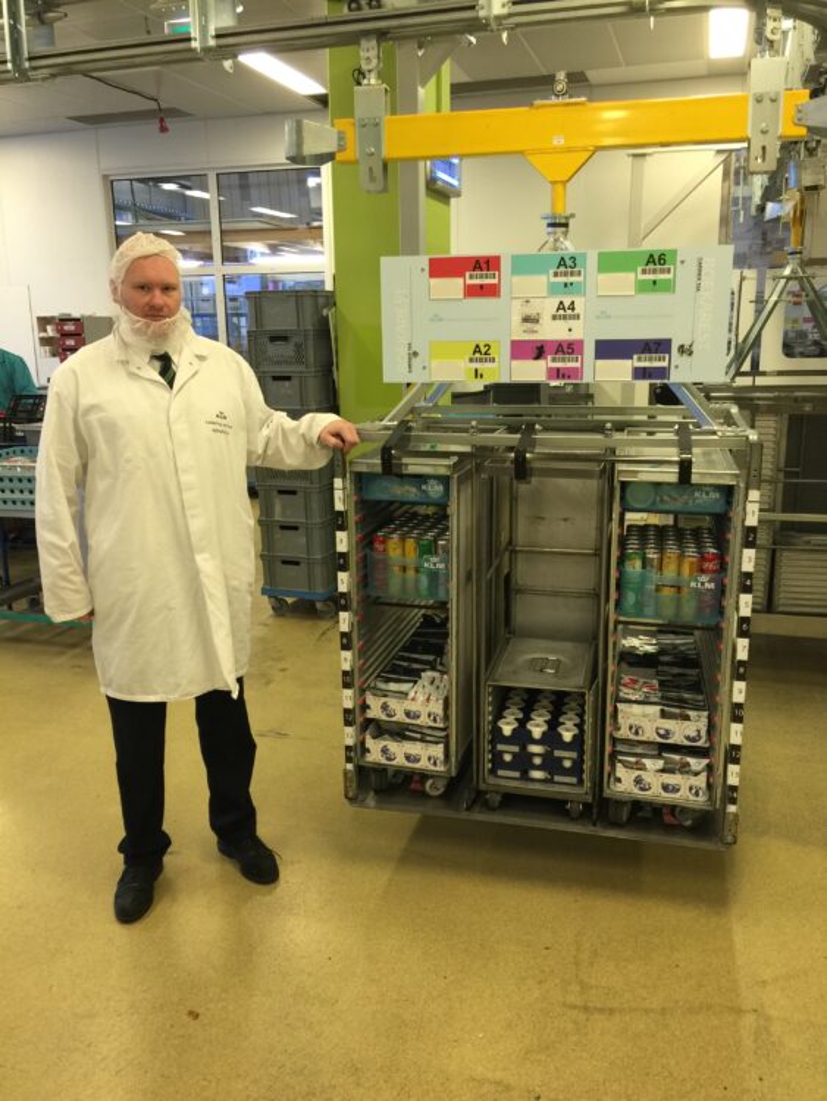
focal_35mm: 29
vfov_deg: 61.6
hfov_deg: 48.3
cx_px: 414
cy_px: 550
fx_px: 923
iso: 50
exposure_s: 1/17
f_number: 2.2
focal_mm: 4.15
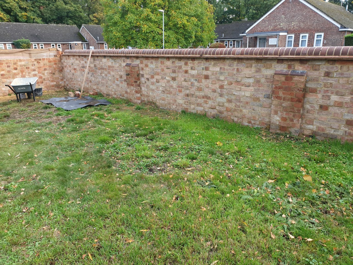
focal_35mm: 26
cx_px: 176
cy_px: 132
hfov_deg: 67.3
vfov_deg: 53.1
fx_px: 265
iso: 80
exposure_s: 1/100
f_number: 2.4
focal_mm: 4.3
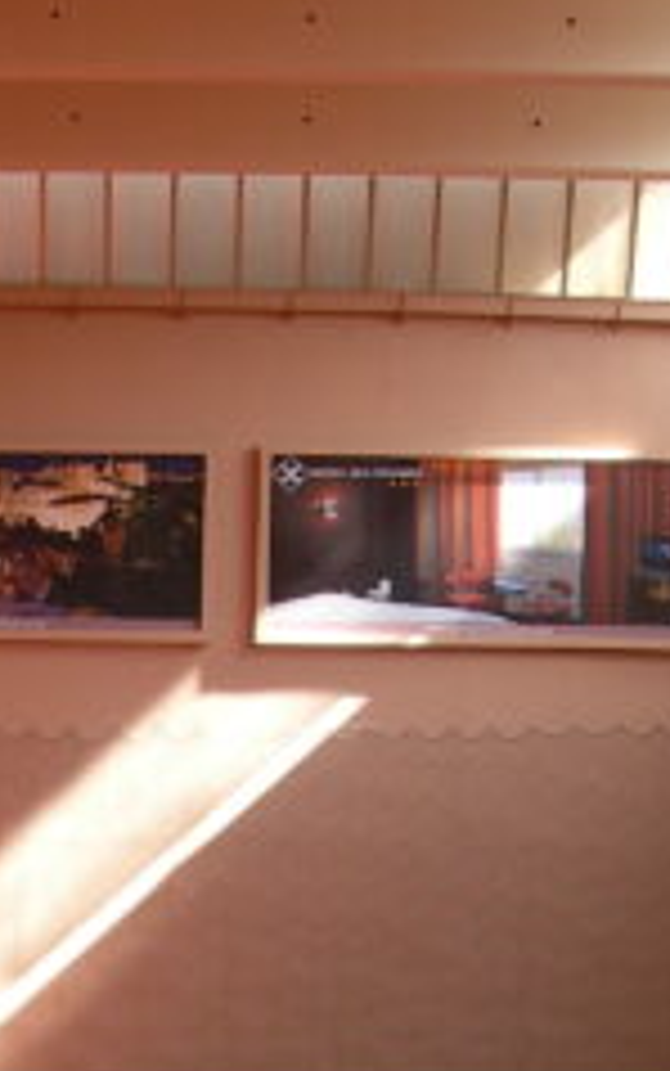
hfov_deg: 10.0
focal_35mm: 130
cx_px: -94
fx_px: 3793
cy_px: 1242
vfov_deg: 15.5
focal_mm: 7.8
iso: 50
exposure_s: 1/84.6
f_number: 2.8
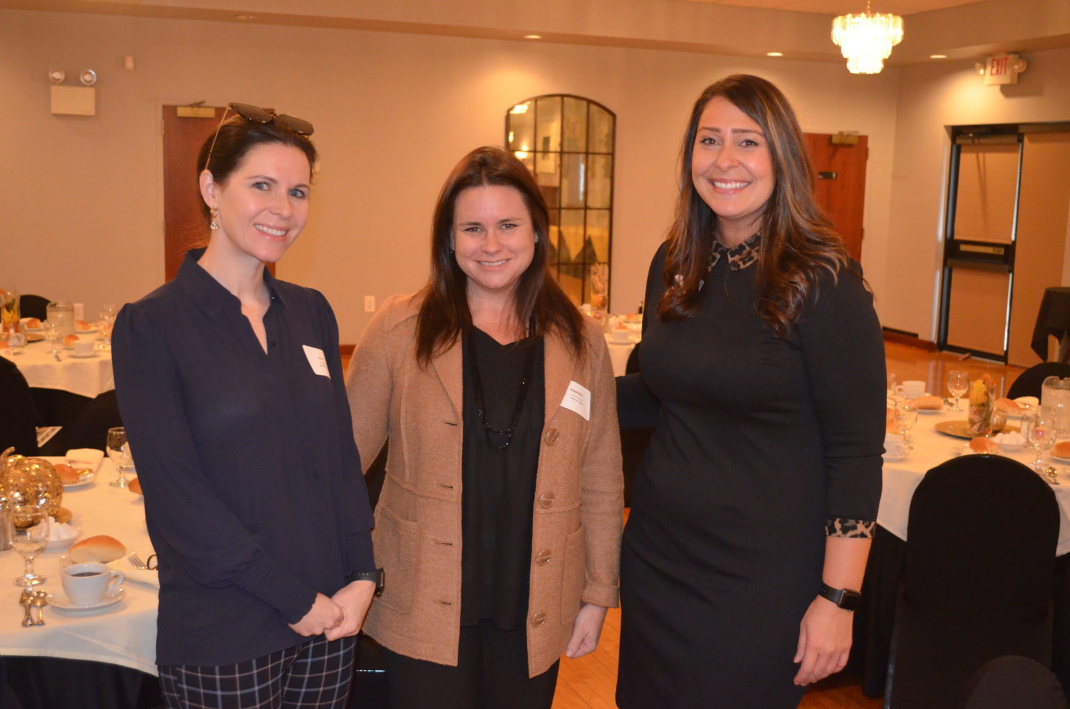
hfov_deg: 49.6
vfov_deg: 34.1
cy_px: 354
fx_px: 1157
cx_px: 535
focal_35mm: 39
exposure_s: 1/60
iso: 3200
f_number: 4.2
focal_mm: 26
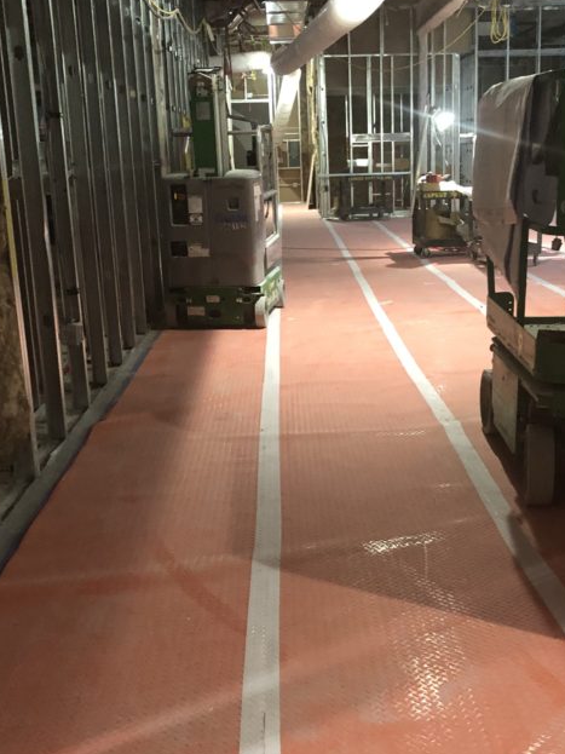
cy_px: 432
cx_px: 348
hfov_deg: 31.4
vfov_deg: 41.1
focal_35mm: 46
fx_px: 1001
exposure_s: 1/15
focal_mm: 3.99
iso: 80
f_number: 1.8
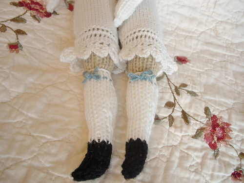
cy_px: 92
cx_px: 122
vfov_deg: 42.9
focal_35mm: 33
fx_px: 233
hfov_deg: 55.4
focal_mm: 5.9
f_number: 4
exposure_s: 1/160
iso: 100
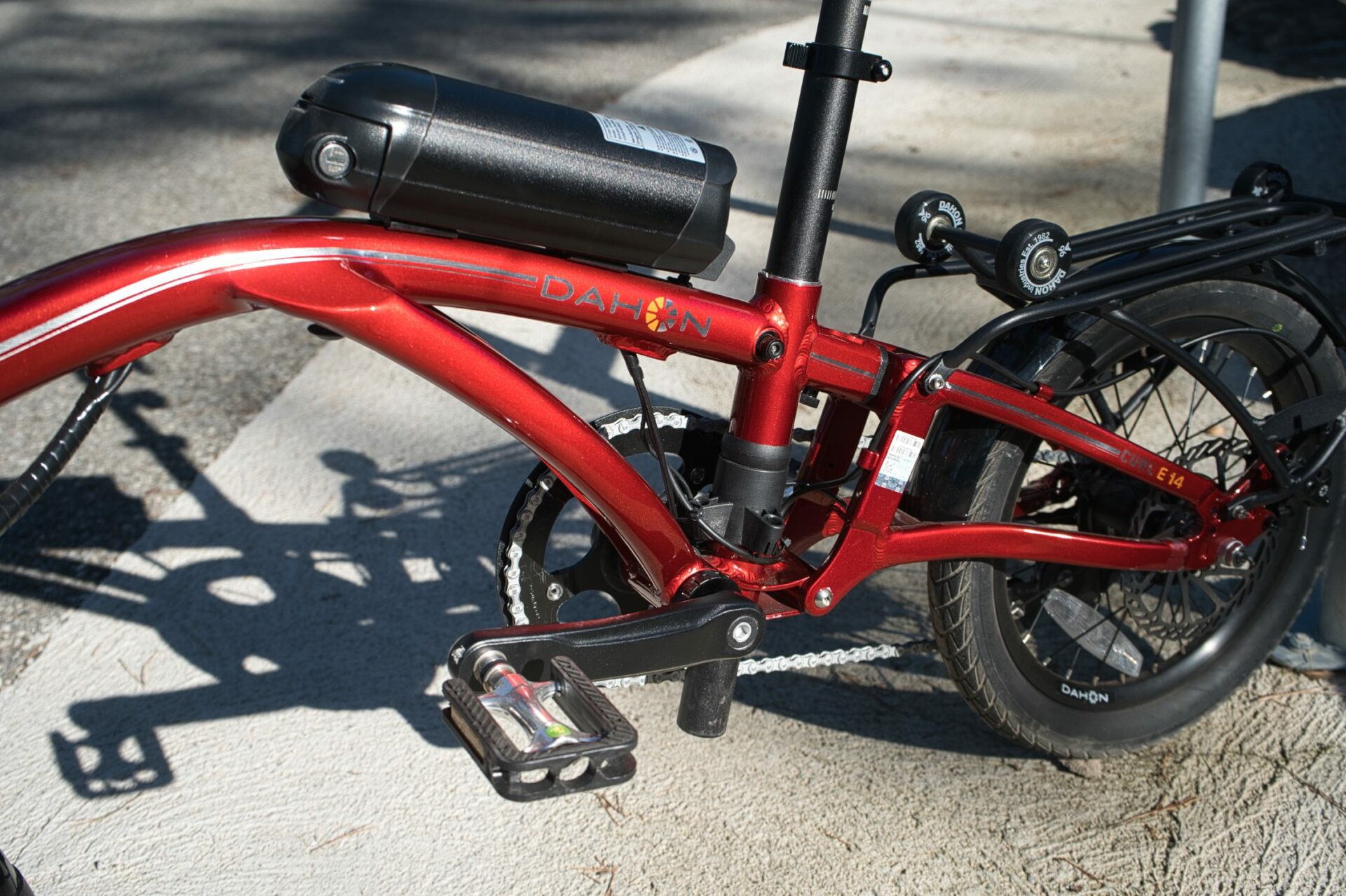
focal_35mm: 39
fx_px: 1457
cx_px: 673
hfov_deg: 49.6
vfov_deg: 34.2
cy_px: 448
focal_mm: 39
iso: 100
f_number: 5.6
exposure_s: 1/320
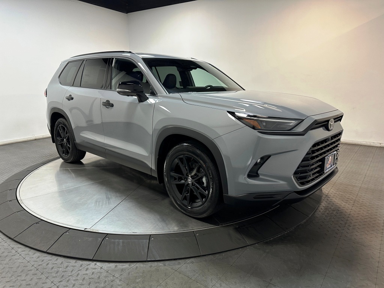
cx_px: 192
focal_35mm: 24
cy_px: 144
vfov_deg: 56.8
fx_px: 266
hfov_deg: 71.6
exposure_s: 1/60
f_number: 1.78
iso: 250
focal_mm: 6.86
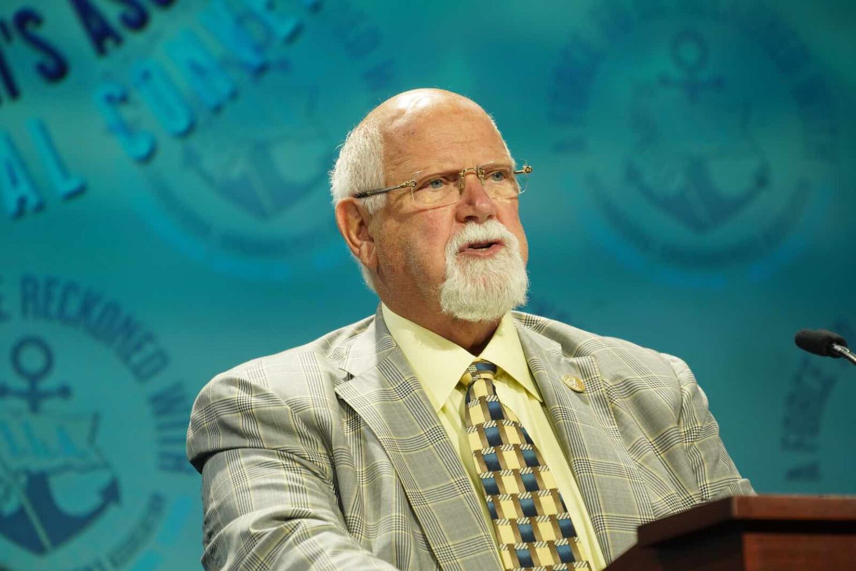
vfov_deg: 6.2
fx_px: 5302
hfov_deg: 9.2
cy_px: 286
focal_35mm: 223
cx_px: 428
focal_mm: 223
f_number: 6.3
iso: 2500
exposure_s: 1/200
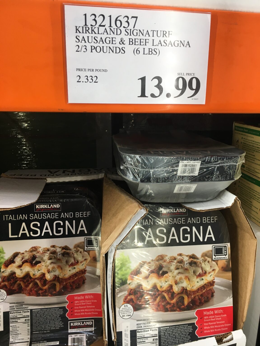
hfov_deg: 48.2
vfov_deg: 61.7
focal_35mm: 29
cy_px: 173
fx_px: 290
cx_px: 130
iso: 32
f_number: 2.2
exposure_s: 1/30
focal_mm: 4.15
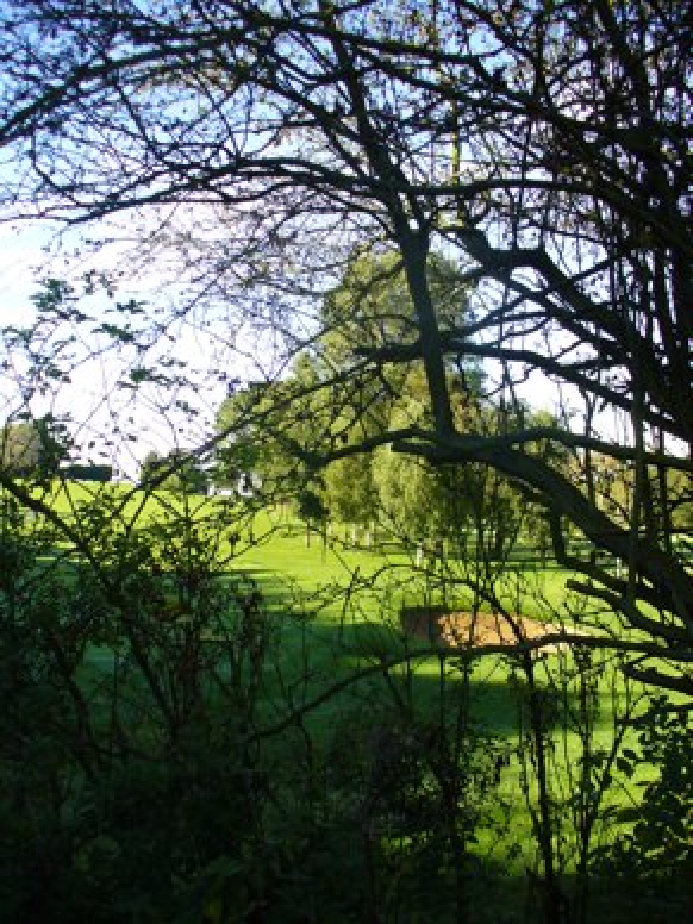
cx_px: 346
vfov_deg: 50.1
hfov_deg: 38.7
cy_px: 462
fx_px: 988
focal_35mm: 37
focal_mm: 6.1
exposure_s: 1/400
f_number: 2.8
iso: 80
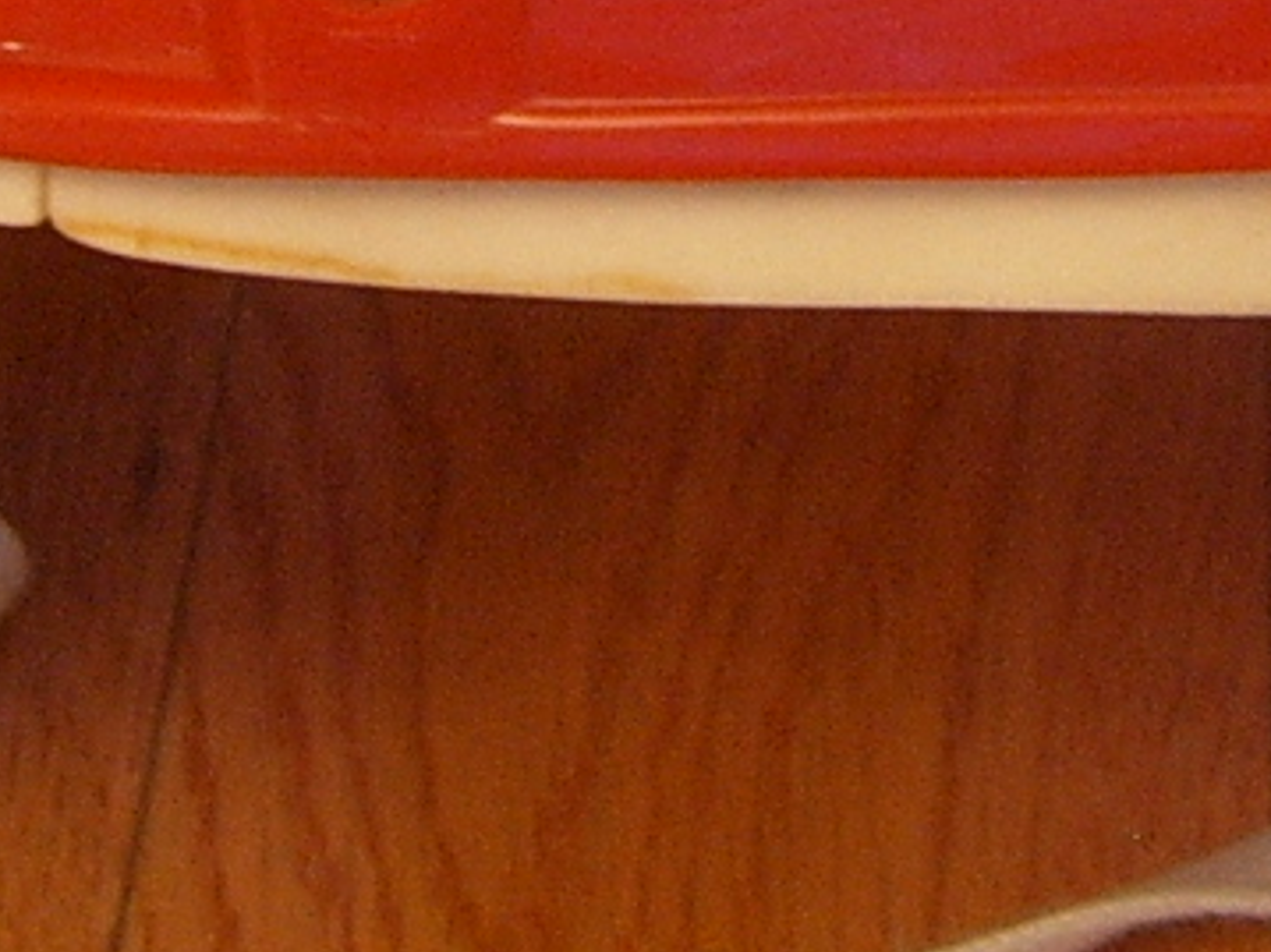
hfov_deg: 12.6
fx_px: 5726
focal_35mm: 156
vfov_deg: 9.2
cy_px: -626
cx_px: 928
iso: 100
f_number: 2.8
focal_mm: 5.8
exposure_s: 1/6
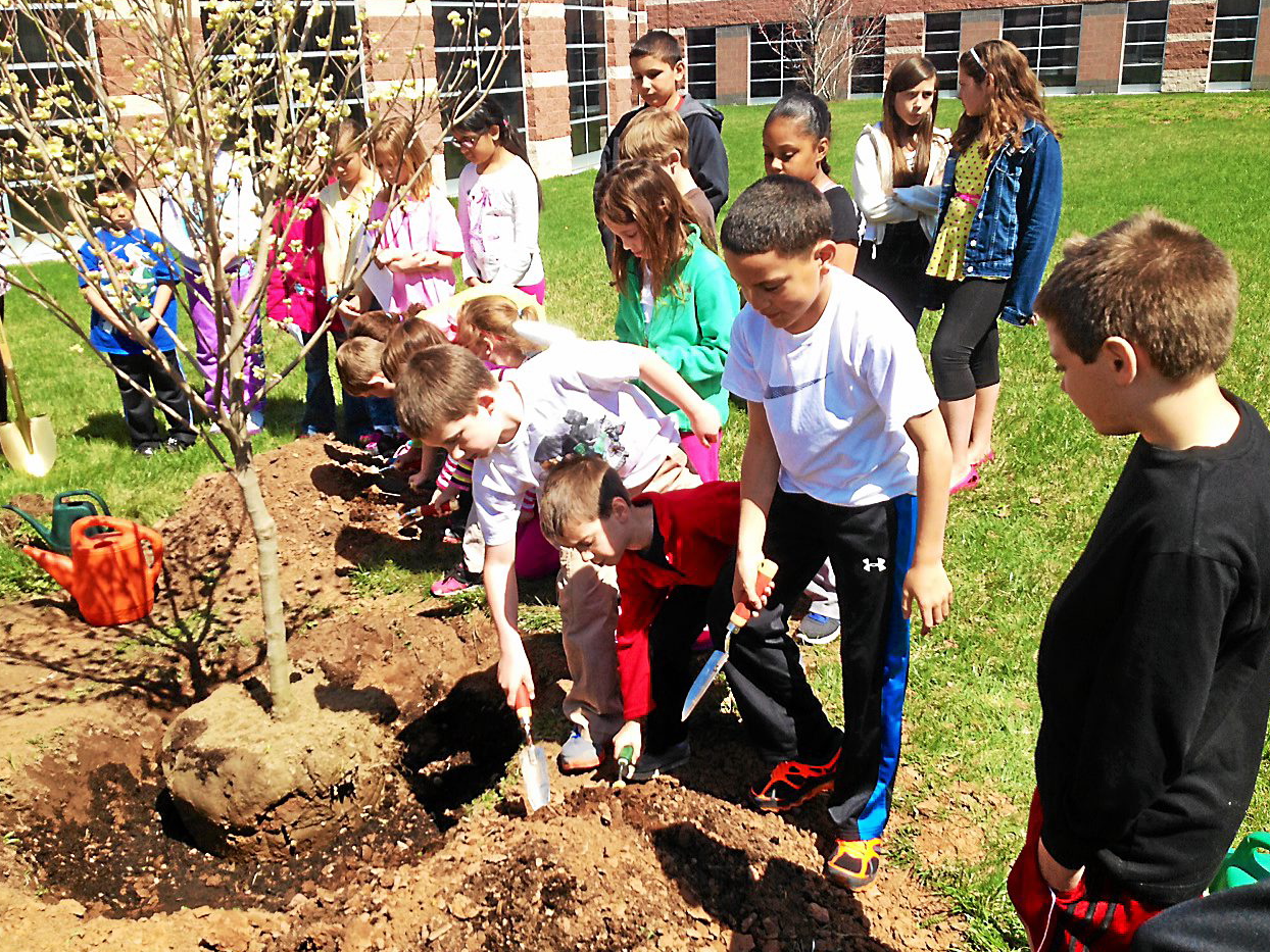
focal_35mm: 36
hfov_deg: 51.4
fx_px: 1321
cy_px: 487
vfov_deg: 39.7
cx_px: 632
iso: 50
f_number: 2.4
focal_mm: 4.28
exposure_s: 1/1284
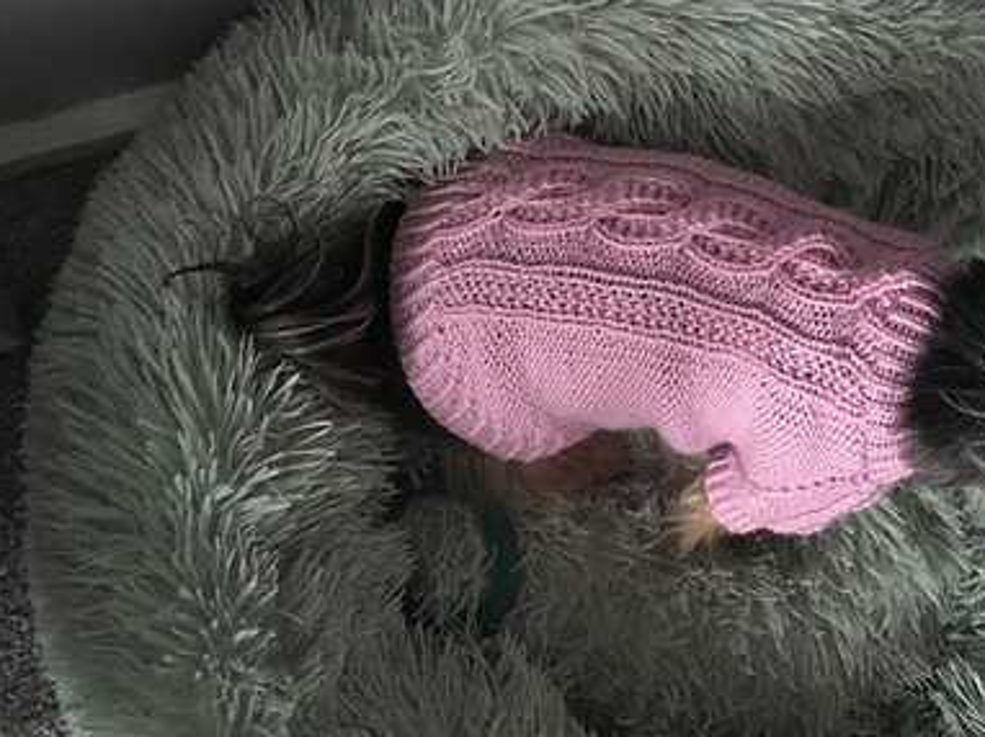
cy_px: 292
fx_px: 1081
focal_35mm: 38
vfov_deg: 37.5
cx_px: 634
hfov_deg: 48.4
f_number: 2.2
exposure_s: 1/17
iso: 500
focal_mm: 4.15
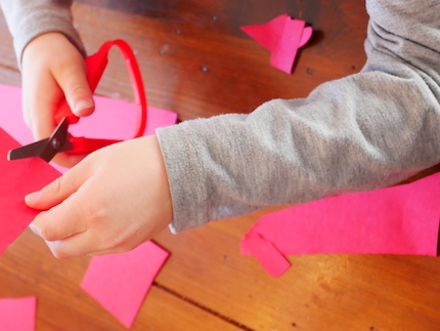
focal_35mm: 67
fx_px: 852
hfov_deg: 28.8
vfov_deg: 21.9
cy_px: 181
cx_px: 146
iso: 640
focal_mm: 24
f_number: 5
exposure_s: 1/60
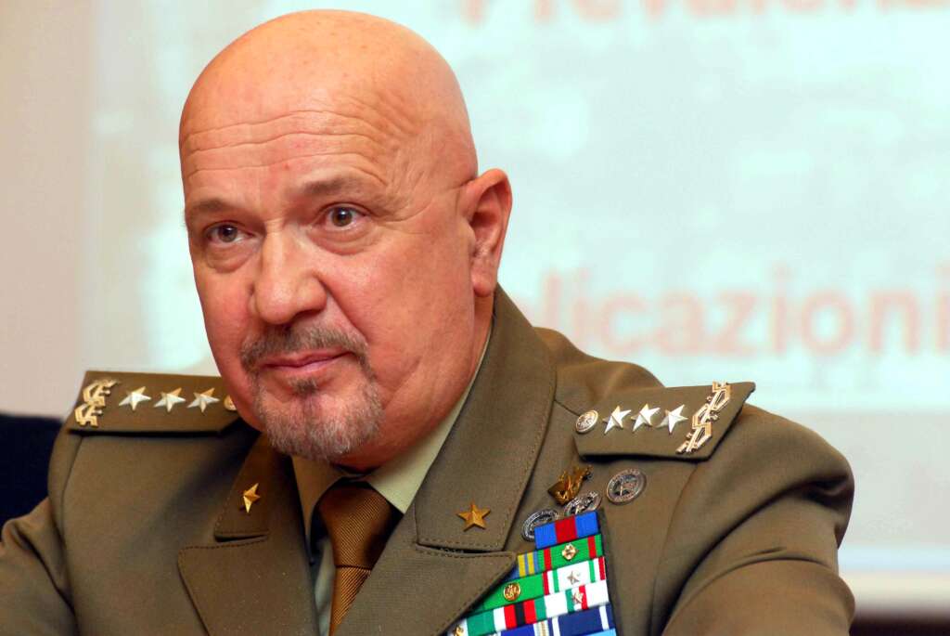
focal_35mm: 232
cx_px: 475
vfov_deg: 5.9
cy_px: 318
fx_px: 6141
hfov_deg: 8.8
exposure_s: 1/100
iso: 640
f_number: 5
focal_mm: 155
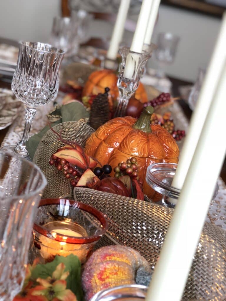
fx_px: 496
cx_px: 113
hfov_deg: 25.7
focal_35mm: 57
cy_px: 150
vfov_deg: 33.8
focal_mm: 6.6
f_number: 2.8
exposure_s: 1/60
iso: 160
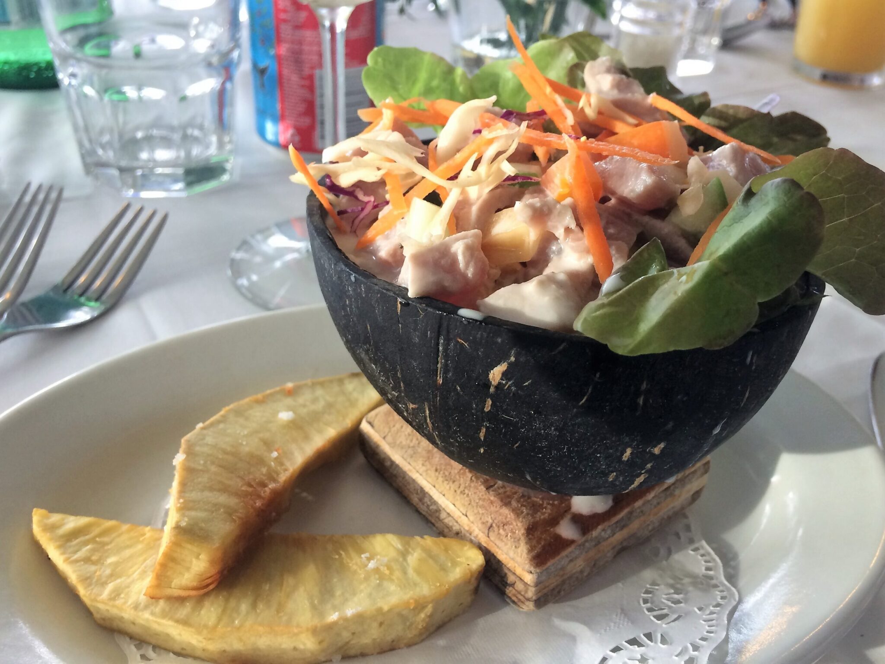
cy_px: 332
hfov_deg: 61.7
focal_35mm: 29
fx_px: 741
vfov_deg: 48.2
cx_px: 442
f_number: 2.2
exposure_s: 1/33
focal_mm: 4.15
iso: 50
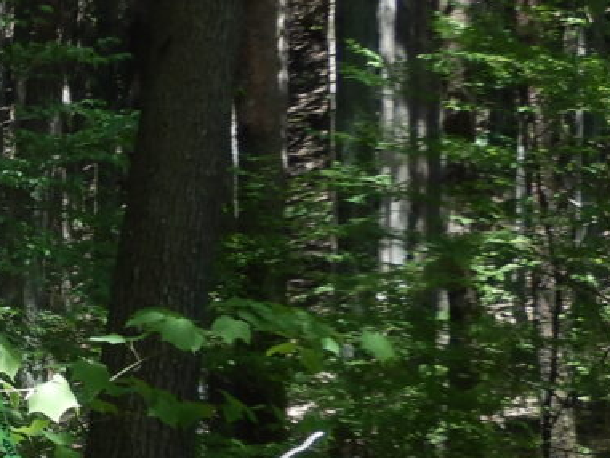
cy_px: 279
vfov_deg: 10.8
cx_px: -599
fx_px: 2415
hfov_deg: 12.7
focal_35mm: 137
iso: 125
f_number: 4.2
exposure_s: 1/100
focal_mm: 6.1
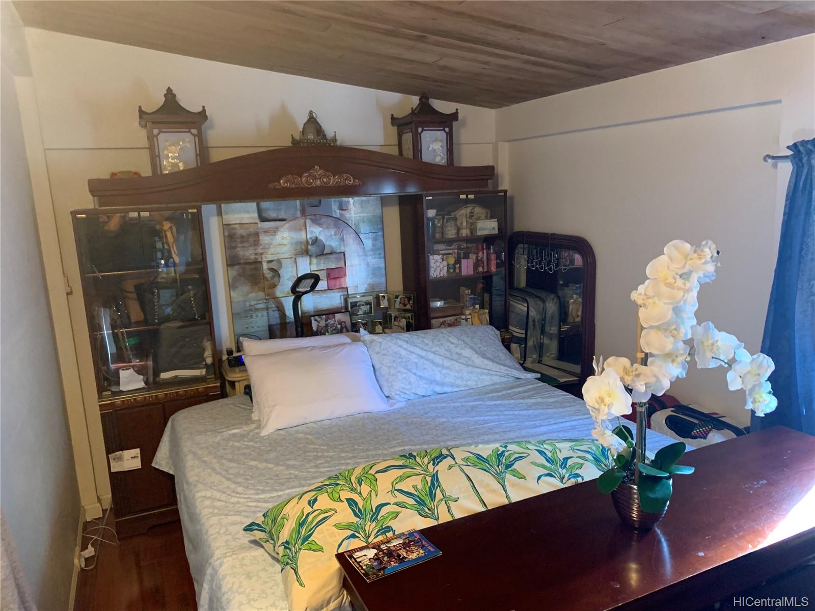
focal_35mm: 26
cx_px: 408
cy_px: 306
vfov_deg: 53.1
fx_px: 612
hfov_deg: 67.3
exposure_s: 1/30
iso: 320
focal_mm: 4.25
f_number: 1.8
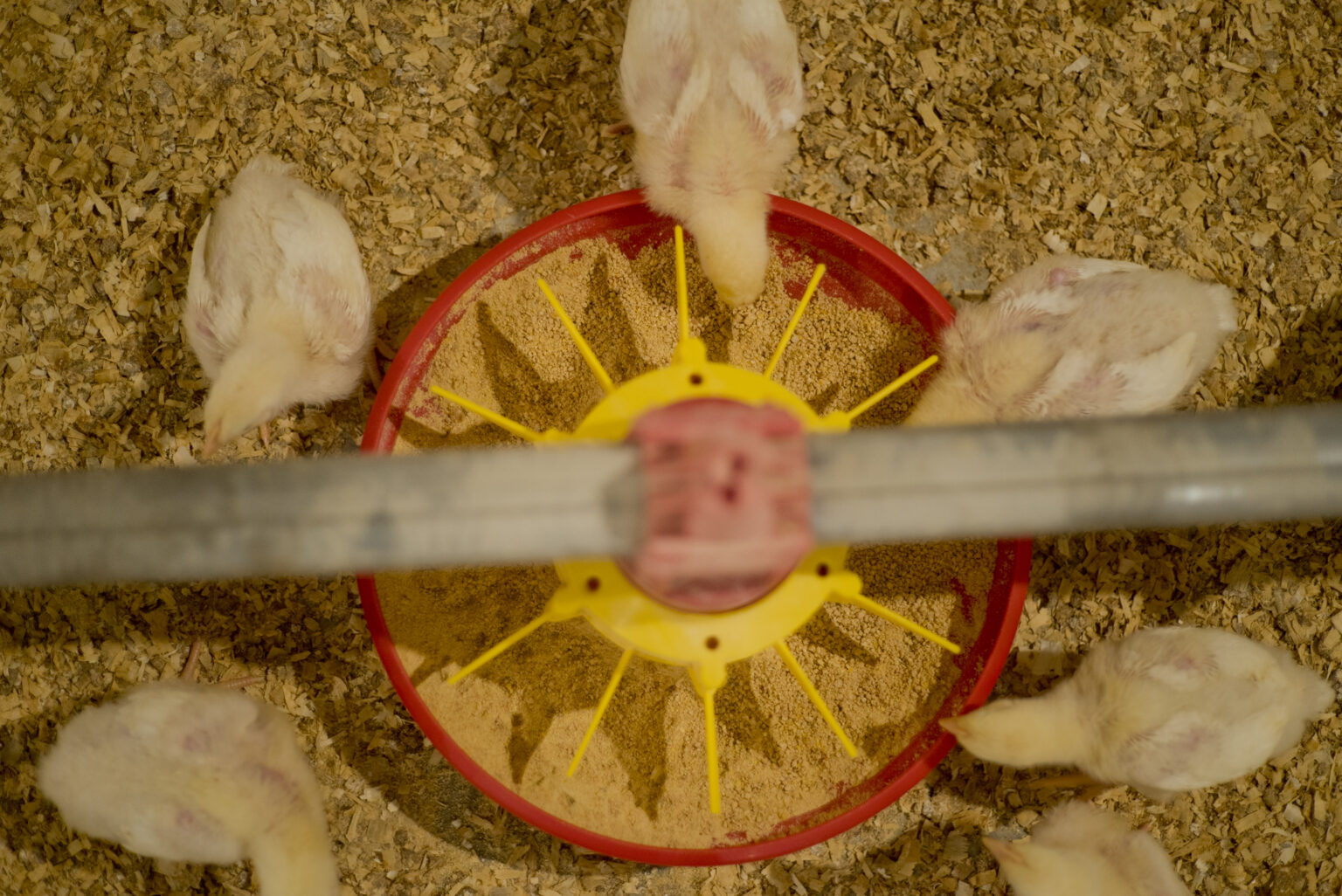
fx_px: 1865
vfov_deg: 27.0
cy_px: 448
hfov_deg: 39.6
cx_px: 671
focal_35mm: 50
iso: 1000
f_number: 1.8
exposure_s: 1/60
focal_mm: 50
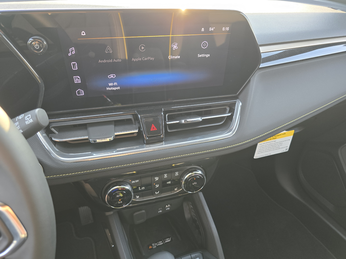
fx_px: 230
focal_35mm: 23
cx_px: 173
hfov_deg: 73.9
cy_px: 130
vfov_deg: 58.9
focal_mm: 6.3
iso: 160
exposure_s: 1/120
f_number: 1.7
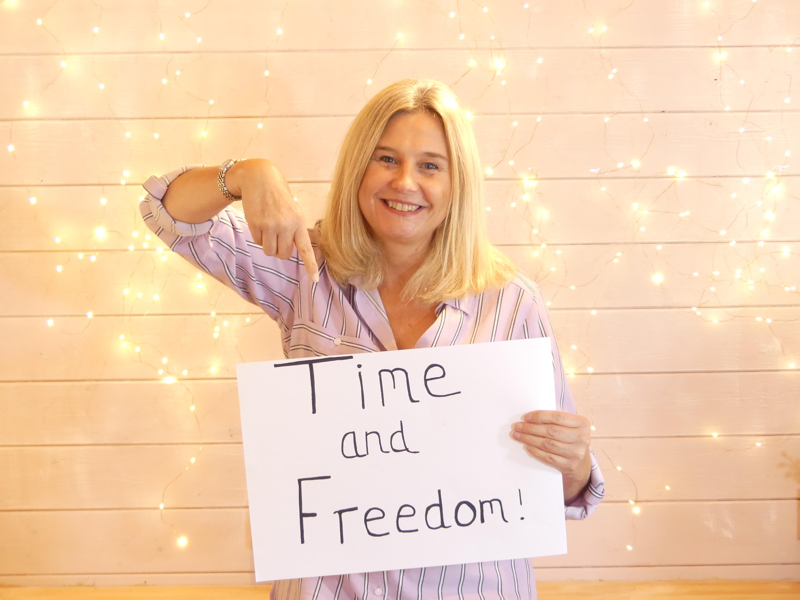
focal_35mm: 102
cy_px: 300
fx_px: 2357
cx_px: 400
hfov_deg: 19.3
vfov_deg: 14.5
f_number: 2.8
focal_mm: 18.3
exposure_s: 1/40
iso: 400
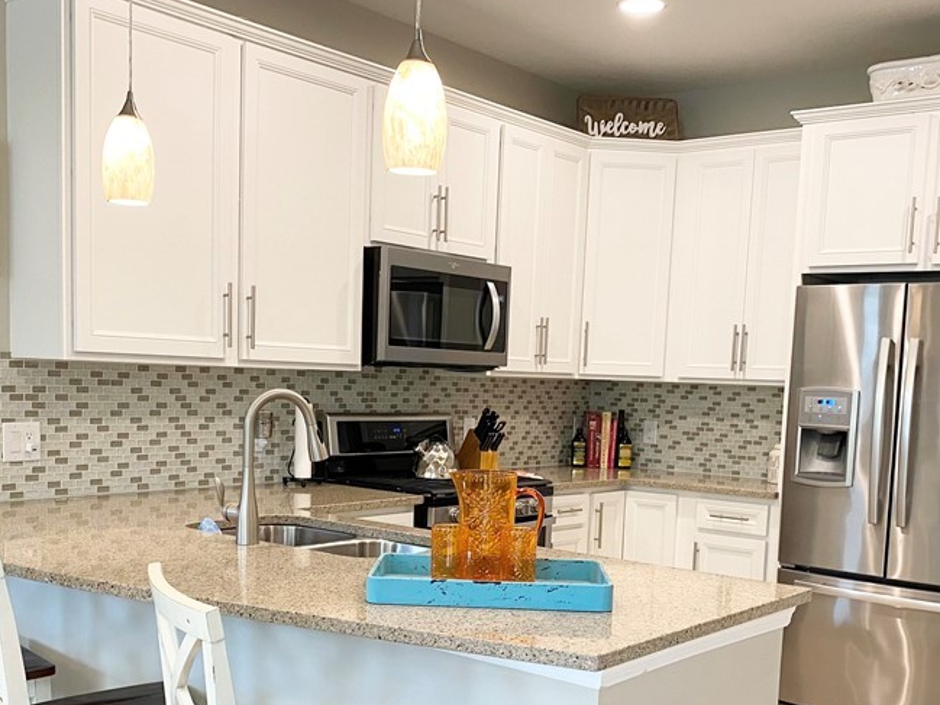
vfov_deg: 34.5
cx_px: 459
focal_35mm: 41
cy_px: 512
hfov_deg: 45.8
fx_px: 1114
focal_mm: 4.25
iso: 125
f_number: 1.8
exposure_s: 1/60
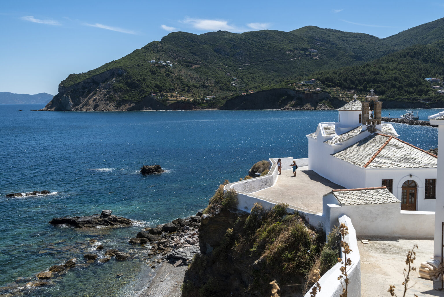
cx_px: 222
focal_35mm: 36
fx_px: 444
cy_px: 148
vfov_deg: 36.9
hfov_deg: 53.1
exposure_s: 1/250
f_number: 11
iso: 125
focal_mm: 36
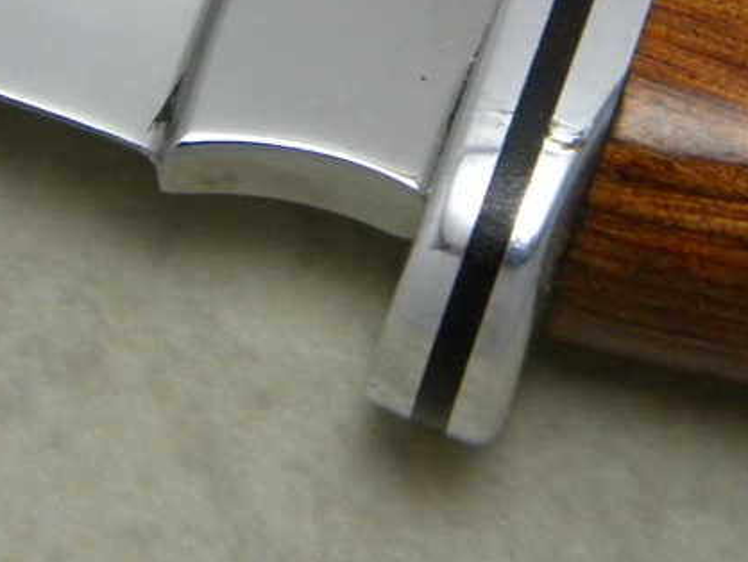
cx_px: 388
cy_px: -36
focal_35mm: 251
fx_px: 5427
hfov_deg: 7.9
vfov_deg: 5.9
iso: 400
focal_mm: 19
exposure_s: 1/42.4
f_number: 4.7
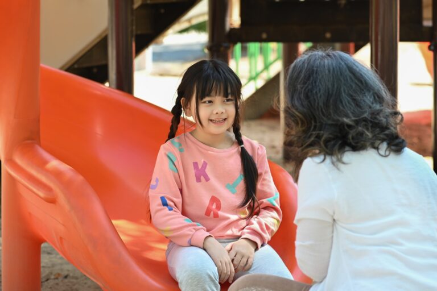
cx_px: 218
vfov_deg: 13.0
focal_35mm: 105
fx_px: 1274
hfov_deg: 19.5
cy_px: 146
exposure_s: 1/125
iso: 125
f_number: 4
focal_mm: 105
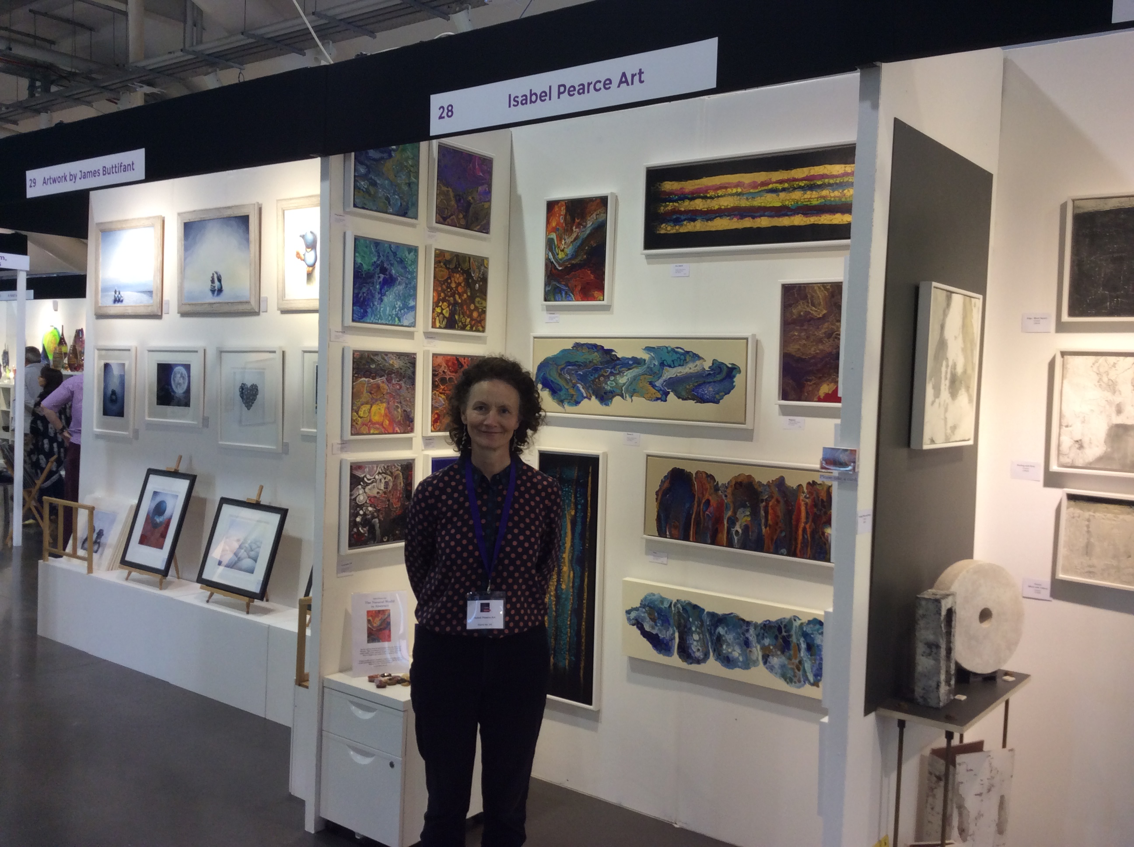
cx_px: 567
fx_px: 1047
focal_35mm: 32
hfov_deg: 56.9
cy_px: 424
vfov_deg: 44.1
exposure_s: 1/25
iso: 40
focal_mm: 3.3
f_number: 2.4
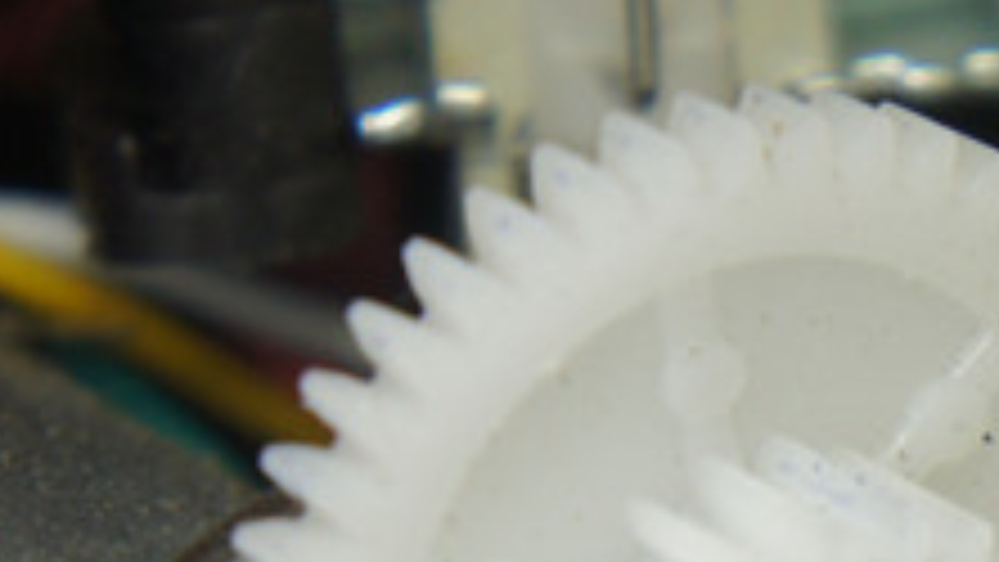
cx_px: 1588
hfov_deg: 7.4
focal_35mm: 285
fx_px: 7551
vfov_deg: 4.2
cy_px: 1023
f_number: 5
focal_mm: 42
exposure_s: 1/80
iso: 320
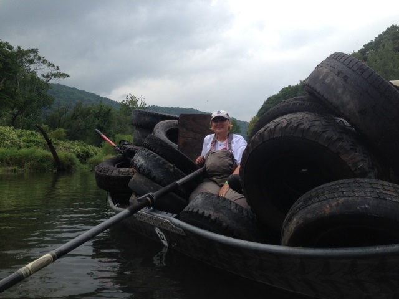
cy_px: 150
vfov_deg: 42.9
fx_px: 380
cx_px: 200
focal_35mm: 33
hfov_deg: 55.4
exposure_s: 1/742
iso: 50
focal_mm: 4.12
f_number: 2.4
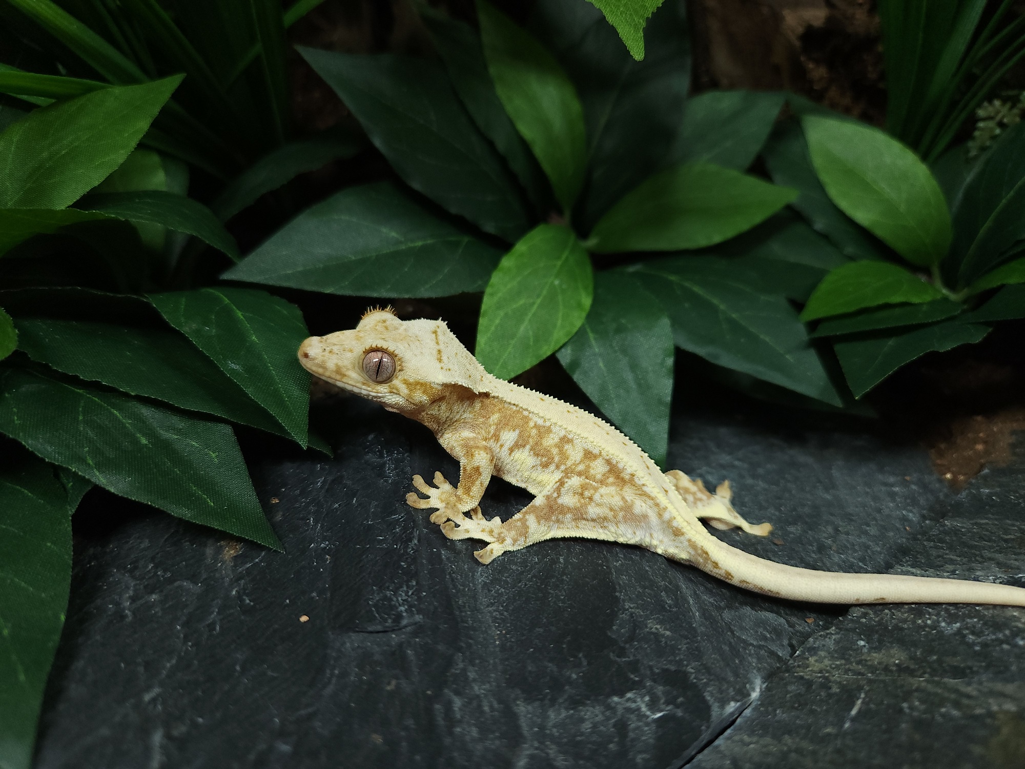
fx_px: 681
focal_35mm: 23
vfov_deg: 58.9
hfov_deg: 73.9
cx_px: 512
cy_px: 384
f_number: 1.8
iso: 160
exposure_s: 1/60
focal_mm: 5.4
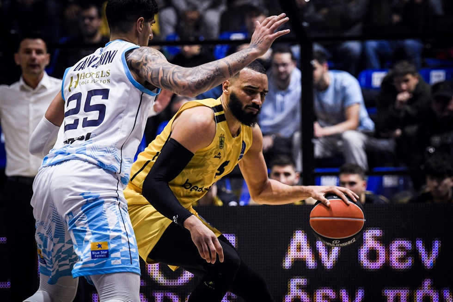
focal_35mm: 180
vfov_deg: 7.6
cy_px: 151
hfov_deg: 11.4
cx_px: 226
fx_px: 2264
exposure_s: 1/1250
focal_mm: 180
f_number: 4
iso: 5000
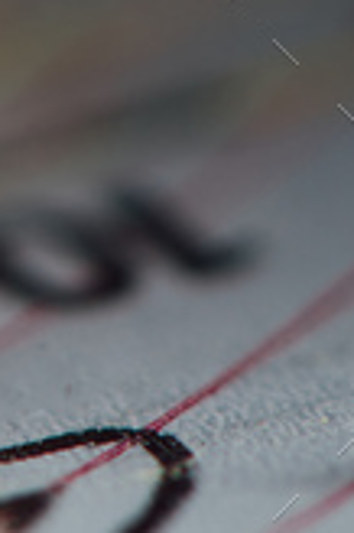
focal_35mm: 566
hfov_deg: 2.4
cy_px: -234
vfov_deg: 3.6
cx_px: -477
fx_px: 8366
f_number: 10
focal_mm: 105
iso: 100
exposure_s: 1/200
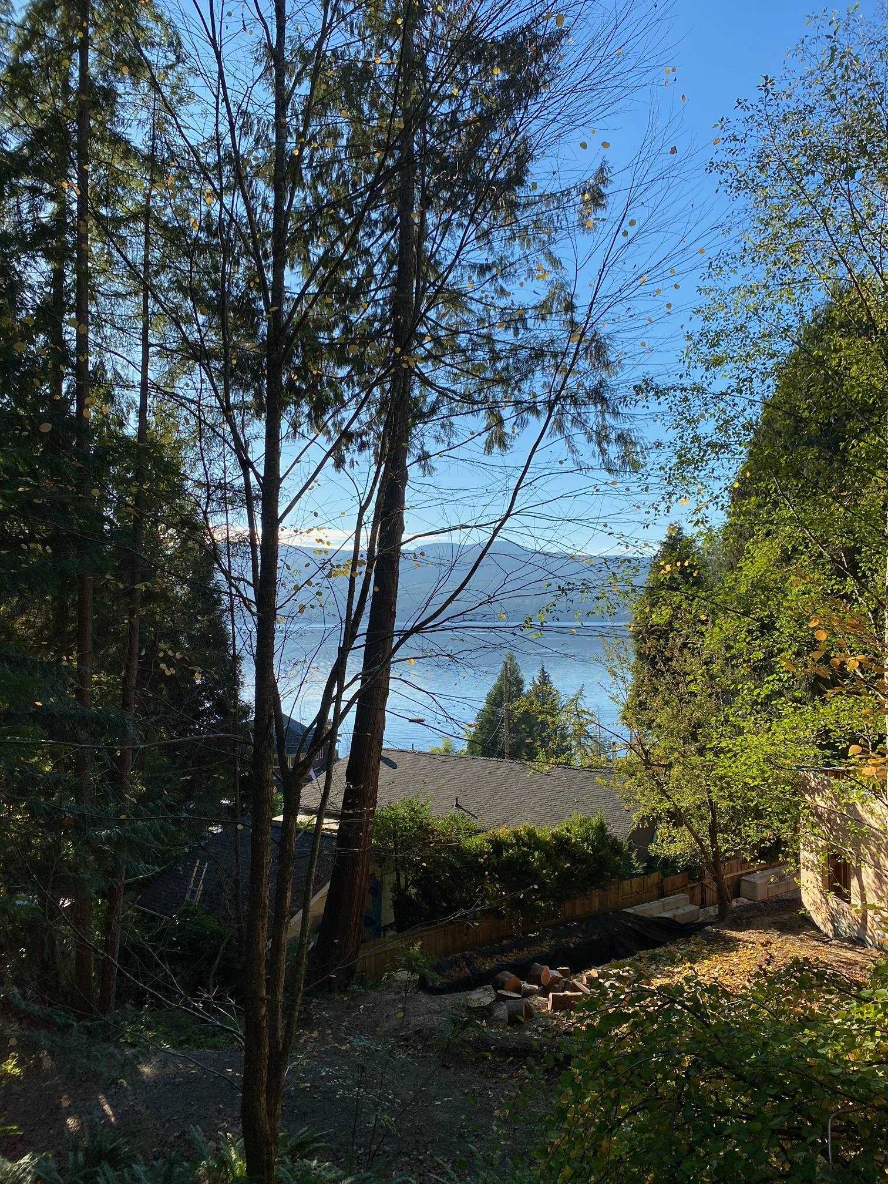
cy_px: 592
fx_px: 889
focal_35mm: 26
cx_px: 444
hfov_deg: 53.1
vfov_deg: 67.3
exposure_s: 1/1330
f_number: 1.8
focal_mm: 4.25
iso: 32
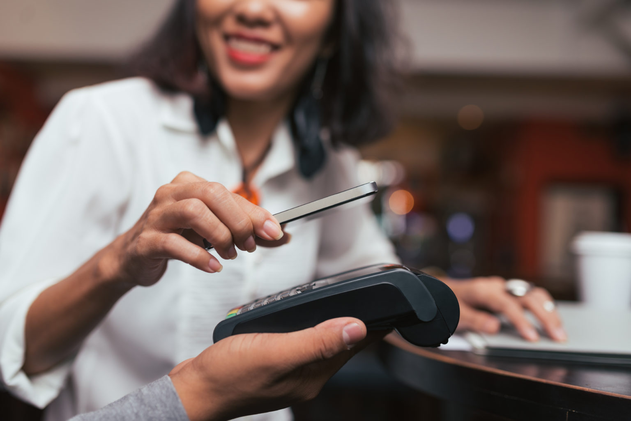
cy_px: 210
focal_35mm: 35
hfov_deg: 54.4
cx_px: 316
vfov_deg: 37.9
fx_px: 614
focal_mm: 35
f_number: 2
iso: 200
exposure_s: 1/160
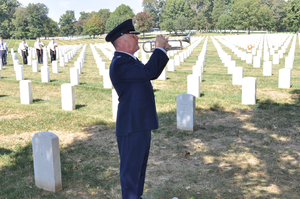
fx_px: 363
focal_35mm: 44
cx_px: 150
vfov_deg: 30.7
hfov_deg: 44.9
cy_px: 115
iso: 200
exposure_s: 1/200
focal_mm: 25
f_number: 9
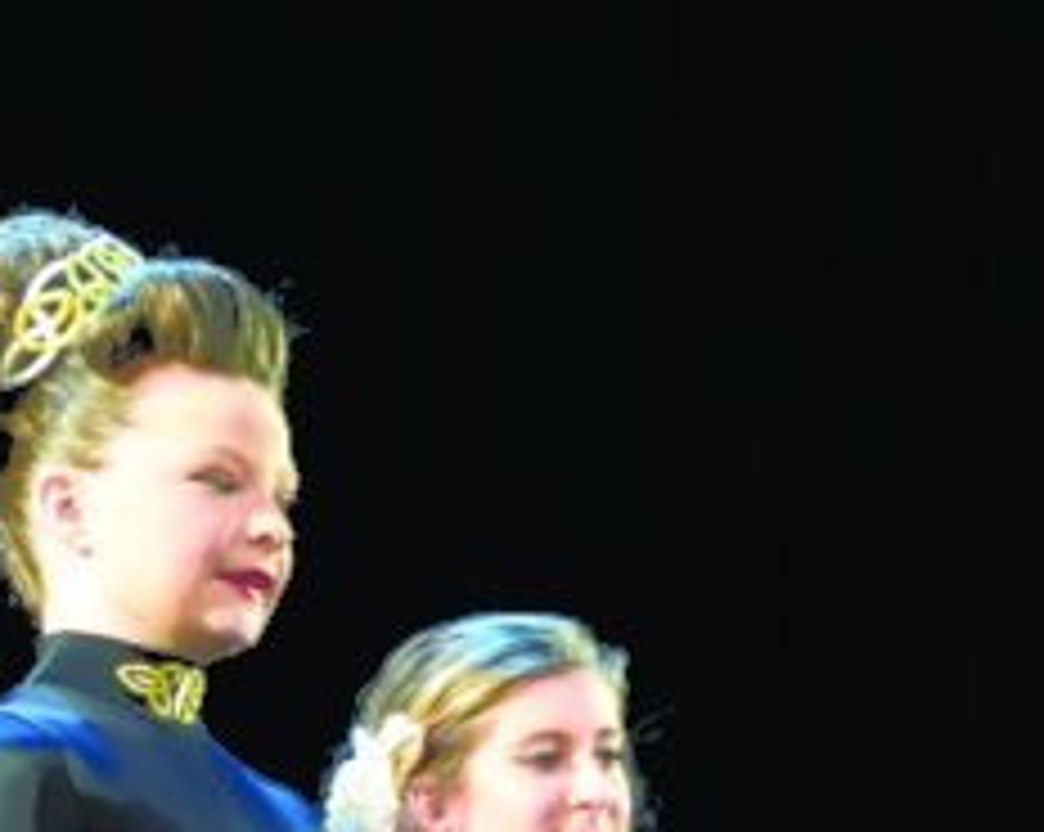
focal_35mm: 342
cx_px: 716
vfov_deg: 4.5
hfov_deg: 5.7
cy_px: 1217
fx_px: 10556
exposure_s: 1/15
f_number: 6.3
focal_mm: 55
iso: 500
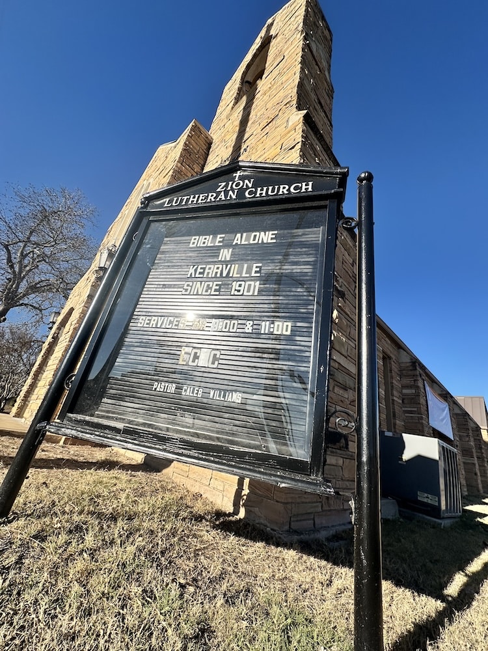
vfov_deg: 102.1
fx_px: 263
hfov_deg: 85.7
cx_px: 244
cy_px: 326
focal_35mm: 14
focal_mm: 2.22
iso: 50
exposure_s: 1/2959
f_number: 2.2
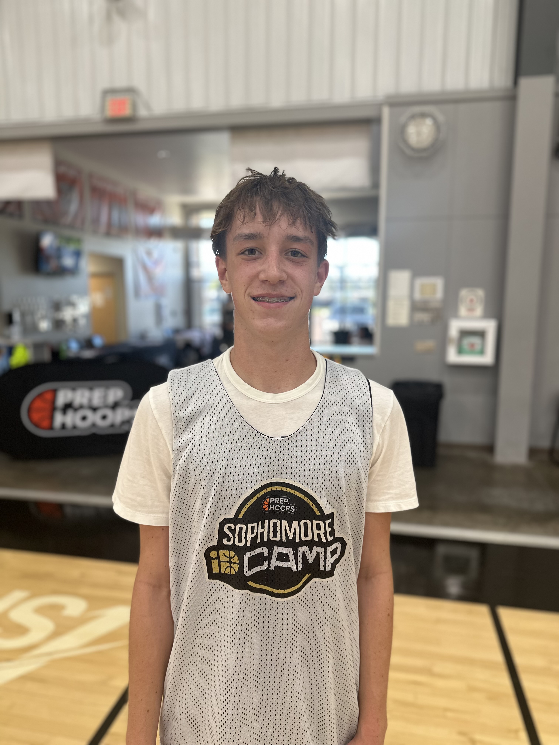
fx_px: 517
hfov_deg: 56.8
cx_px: 280
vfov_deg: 71.6
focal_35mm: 24
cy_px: 372
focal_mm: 6.86
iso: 160
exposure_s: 1/121
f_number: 1.78
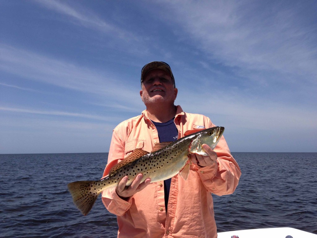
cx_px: 158
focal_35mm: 33
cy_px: 119
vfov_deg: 42.9
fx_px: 302
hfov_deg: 55.4
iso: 50
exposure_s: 1/1938
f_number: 2.4
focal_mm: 4.13
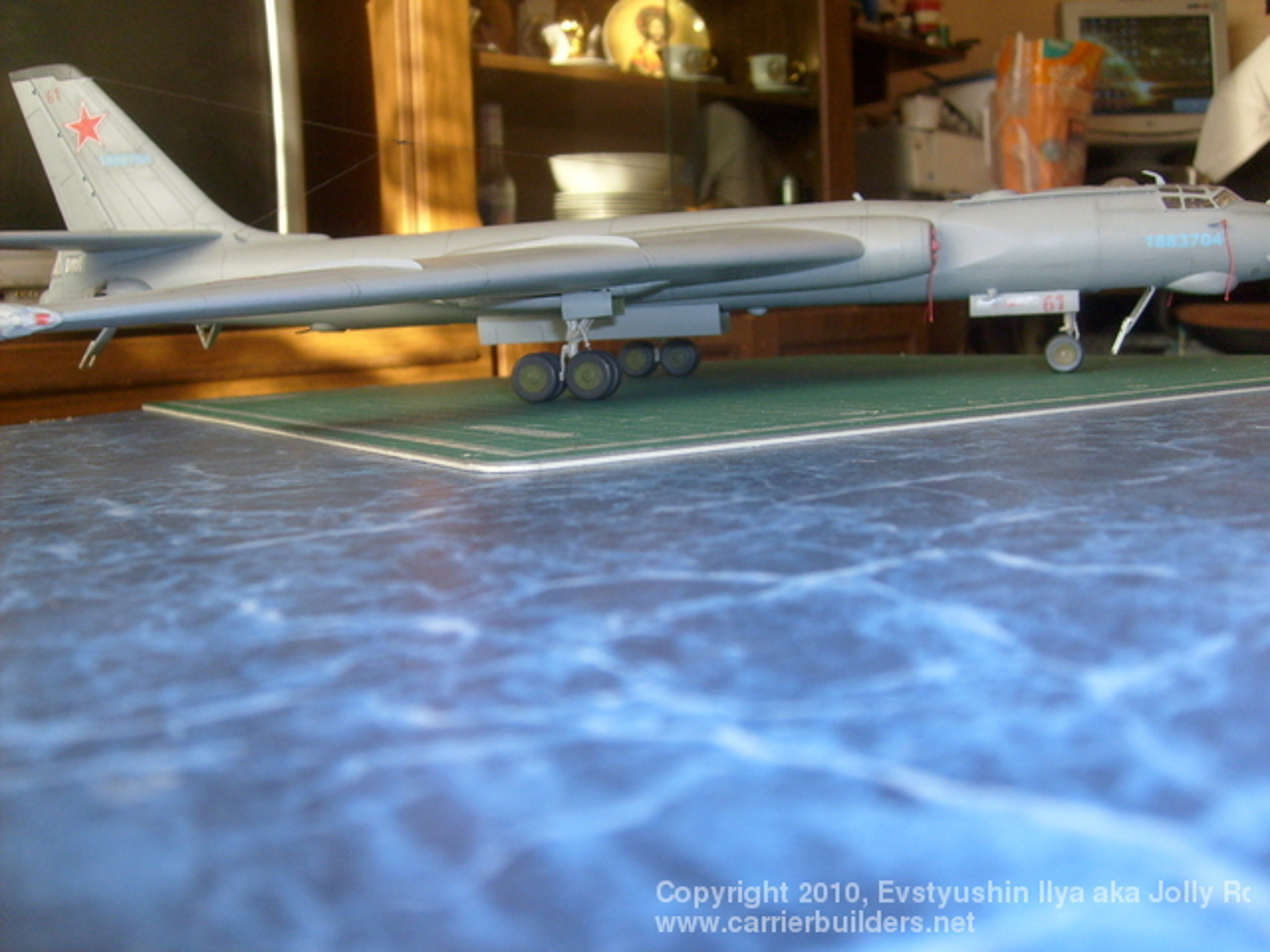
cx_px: 635
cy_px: 476
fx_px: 1284
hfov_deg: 52.6
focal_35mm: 35
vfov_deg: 40.7
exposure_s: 1/45
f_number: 2.8
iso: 100
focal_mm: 5.8
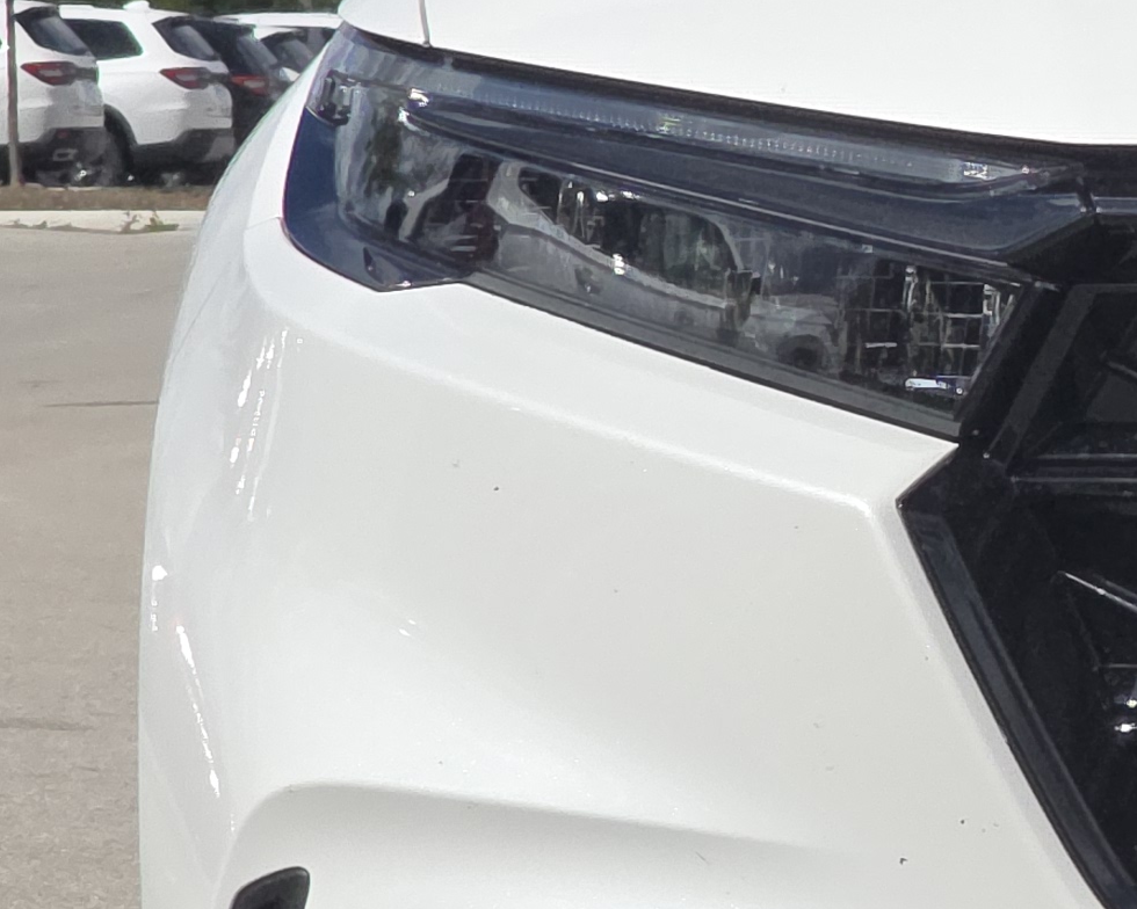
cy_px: 583
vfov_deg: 5.6
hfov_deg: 6.8
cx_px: 2152
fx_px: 9254
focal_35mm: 275
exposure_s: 1/3677
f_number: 2.4
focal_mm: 7.9
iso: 50
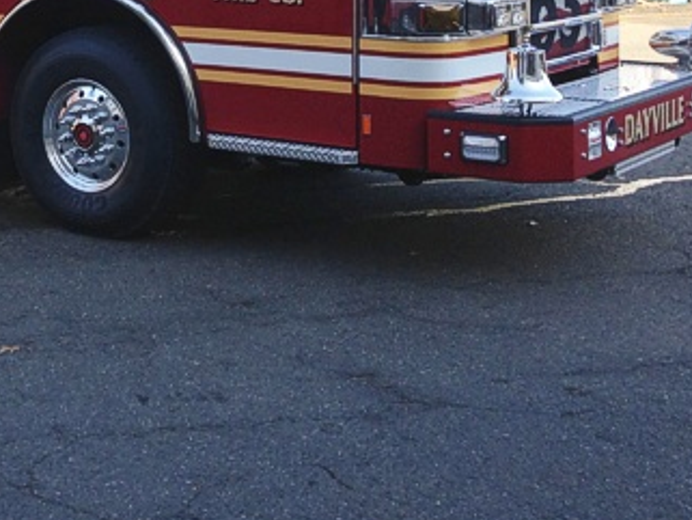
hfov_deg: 24.6
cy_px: -50
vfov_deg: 18.4
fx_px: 1540
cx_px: 78
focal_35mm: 77
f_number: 2.4
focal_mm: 4.12
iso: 50
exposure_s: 1/359
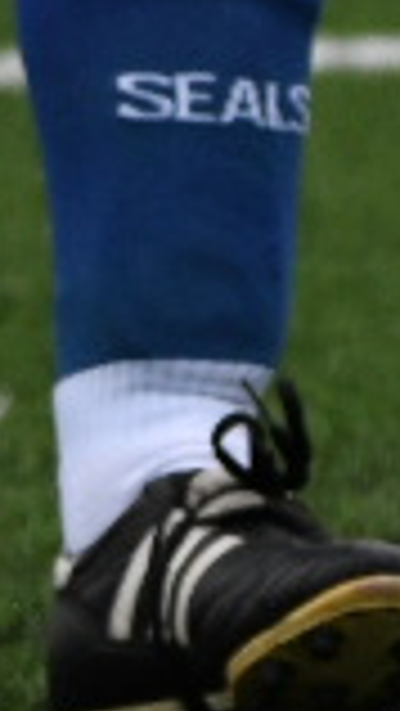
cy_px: -1012
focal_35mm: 2575
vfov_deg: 0.8
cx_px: 917
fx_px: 48502
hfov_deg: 0.5
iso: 2000
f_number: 5.3
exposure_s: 1/5000
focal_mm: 240
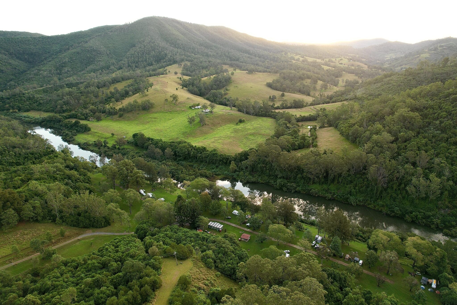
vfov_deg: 57.2
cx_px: 228
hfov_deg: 78.6
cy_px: 152
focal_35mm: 22
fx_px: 279
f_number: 2.8
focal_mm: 8.38
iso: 100
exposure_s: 1/60
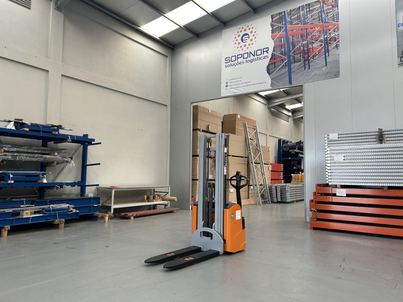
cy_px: 151
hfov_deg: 67.3
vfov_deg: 53.1
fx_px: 303
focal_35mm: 26
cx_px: 202
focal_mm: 5.7
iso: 50
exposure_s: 1/121
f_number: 1.5
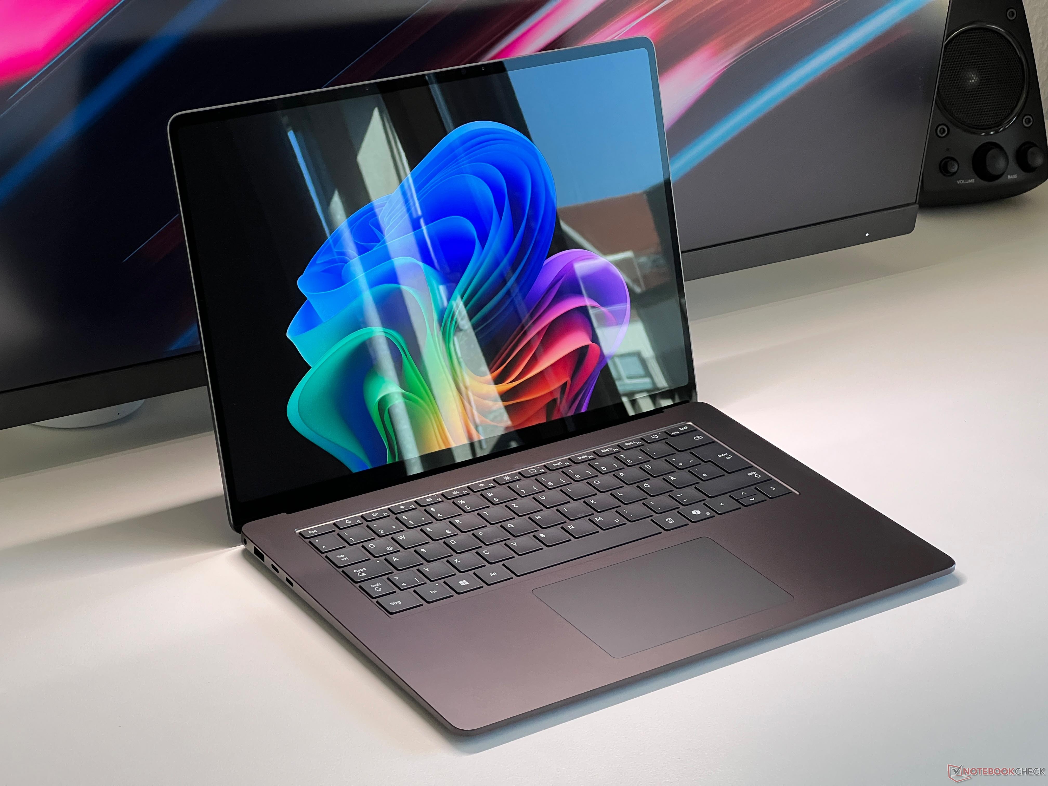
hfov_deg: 25.3
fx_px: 2331
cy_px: 393
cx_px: 524
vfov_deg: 19.1
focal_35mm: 77
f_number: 2.8
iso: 160
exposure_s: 1/99
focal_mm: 9
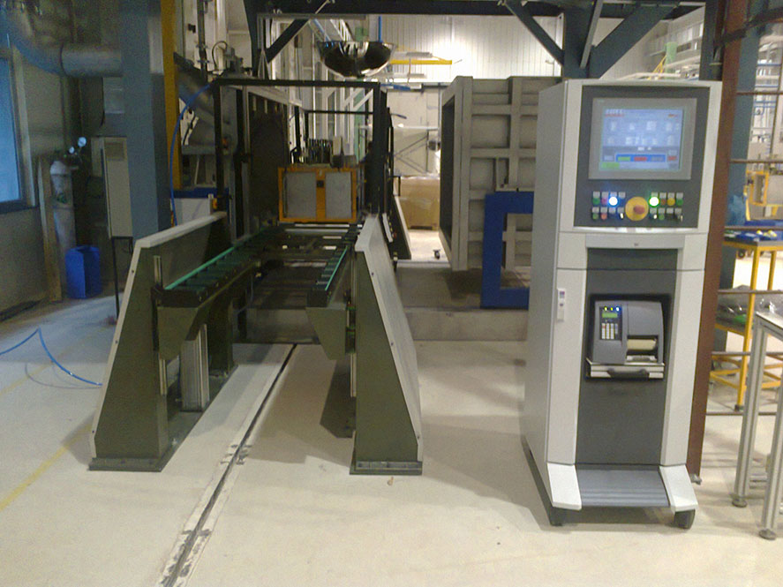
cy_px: 294
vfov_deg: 48.2
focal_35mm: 29
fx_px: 656
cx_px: 392
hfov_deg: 61.7
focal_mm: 4.15
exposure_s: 1/126
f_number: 2.2
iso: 32
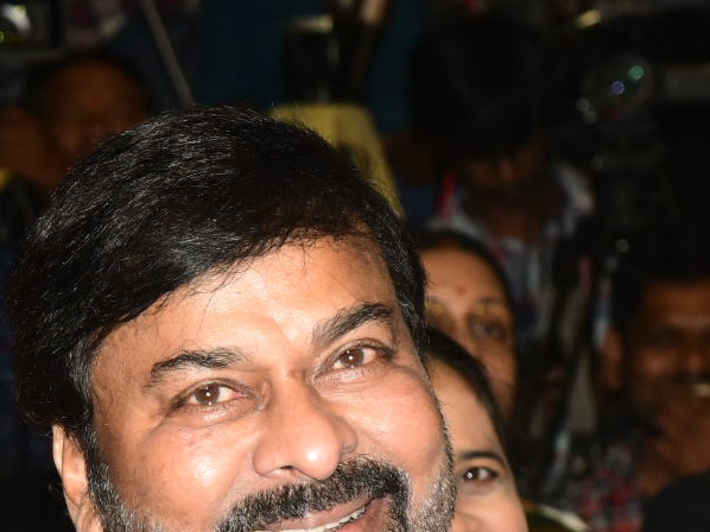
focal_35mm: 409
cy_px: 619
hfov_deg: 4.8
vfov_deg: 3.6
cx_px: 362
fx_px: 8386
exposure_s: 1/125
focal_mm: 105
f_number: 10
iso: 1250
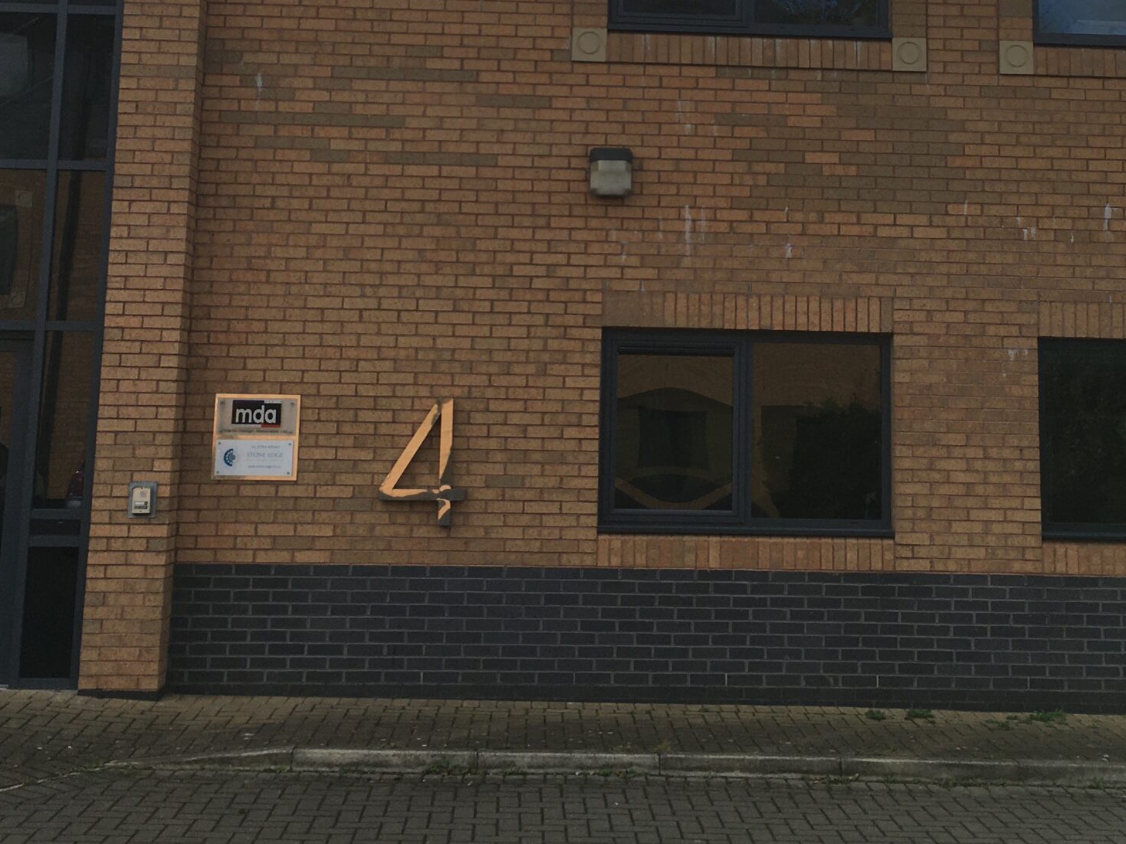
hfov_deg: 37.4
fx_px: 1659
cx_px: 628
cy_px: 177
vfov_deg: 28.0
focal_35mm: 51
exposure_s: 1/801
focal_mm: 4.15
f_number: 2.2
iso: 25
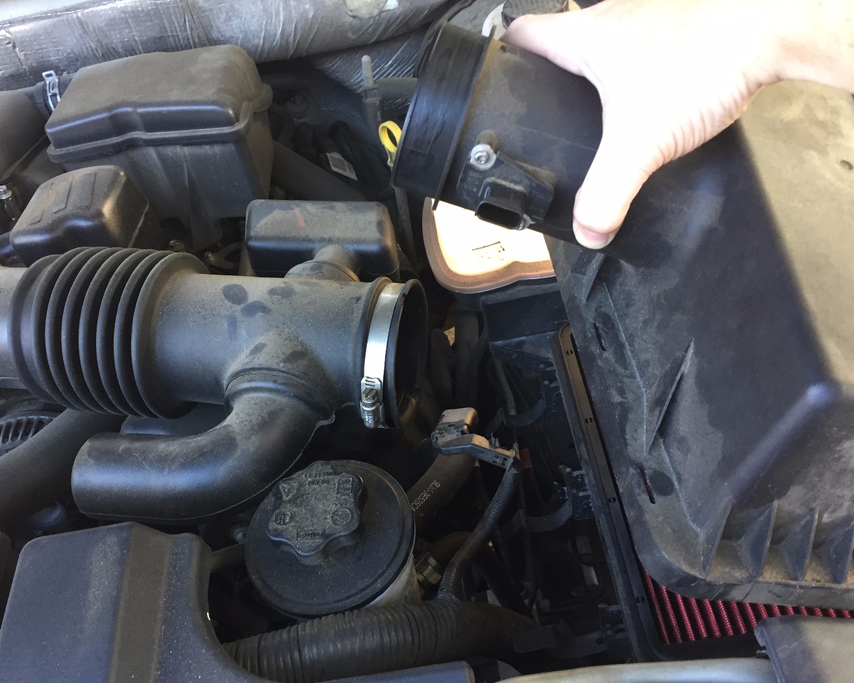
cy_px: 349
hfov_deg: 57.1
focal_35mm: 31
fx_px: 784
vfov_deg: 47.1
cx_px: 396
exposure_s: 1/30
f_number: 2.2
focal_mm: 4.15
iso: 100
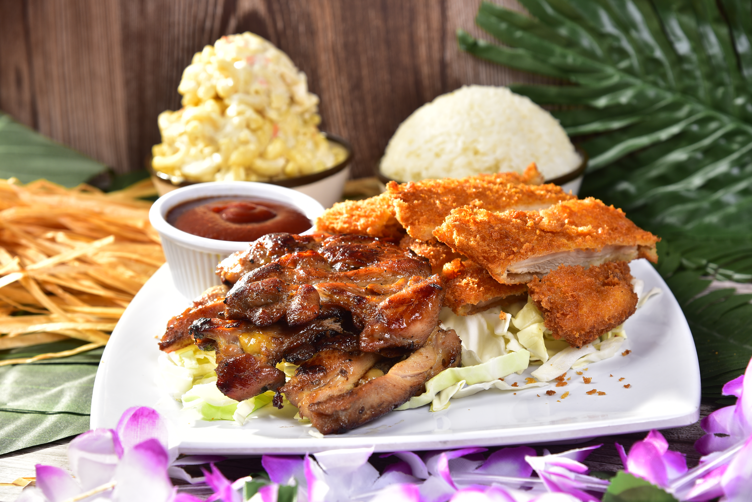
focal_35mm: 85
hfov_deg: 23.9
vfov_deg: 16.1
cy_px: 251
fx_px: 1776
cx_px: 376
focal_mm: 85
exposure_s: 1/125
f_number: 8
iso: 200
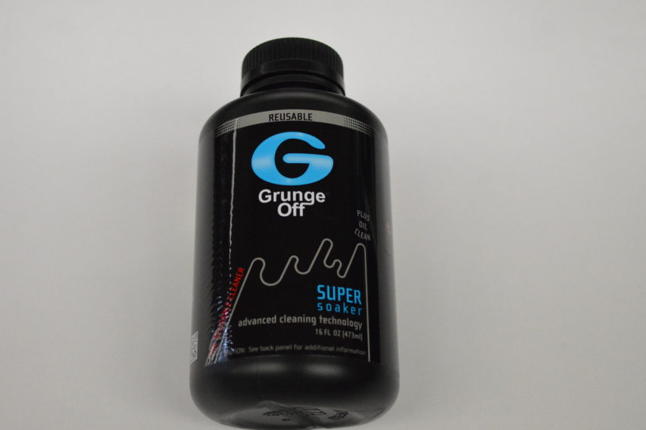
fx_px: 914
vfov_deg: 26.4
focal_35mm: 51
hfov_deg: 38.9
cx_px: 284
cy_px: 234
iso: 3200
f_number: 4.5
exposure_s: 1/500
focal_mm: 30
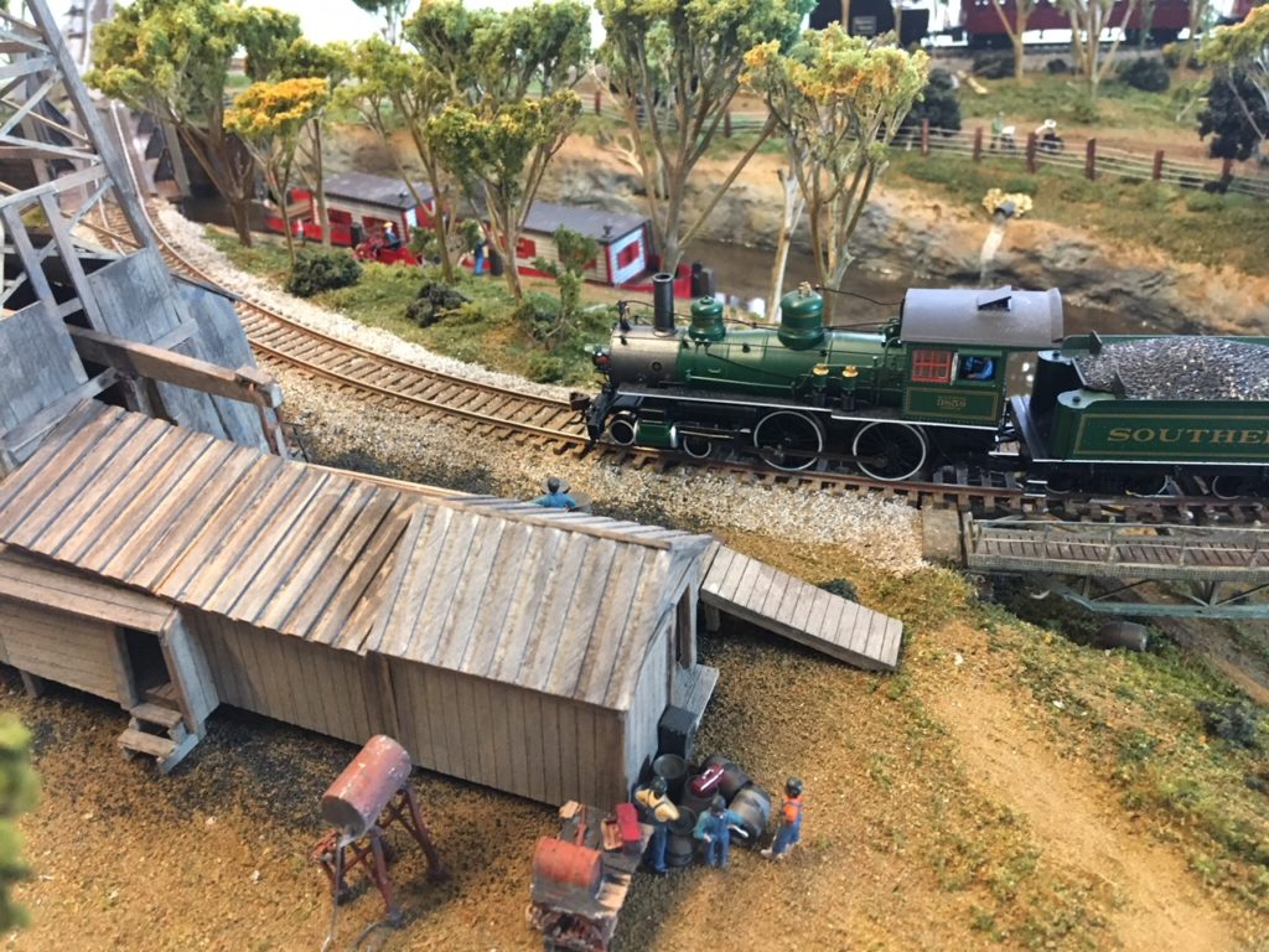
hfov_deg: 61.7
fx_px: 1063
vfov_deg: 48.2
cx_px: 634
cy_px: 476
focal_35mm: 29
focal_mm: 4.15
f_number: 2.2
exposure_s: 1/17
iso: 200
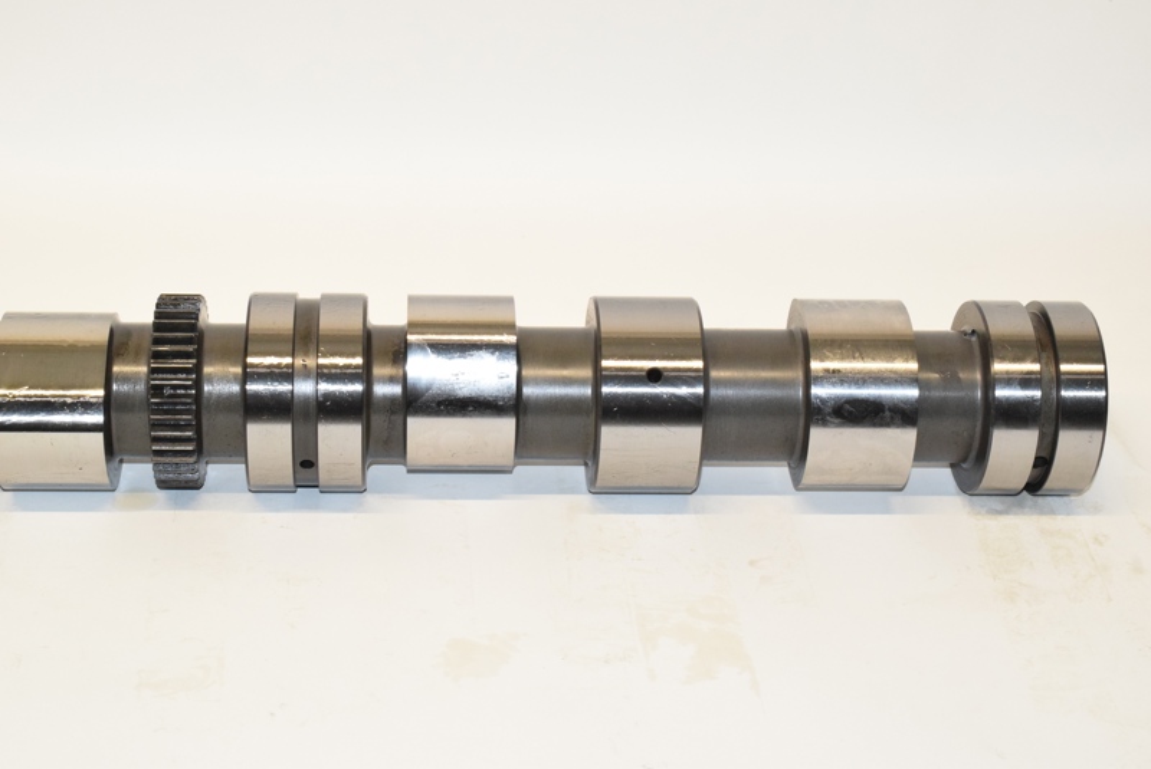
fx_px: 2208
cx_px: 576
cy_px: 384
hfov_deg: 29.2
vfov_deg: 19.8
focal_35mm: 69
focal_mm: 46
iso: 3200
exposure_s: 1/200
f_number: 14
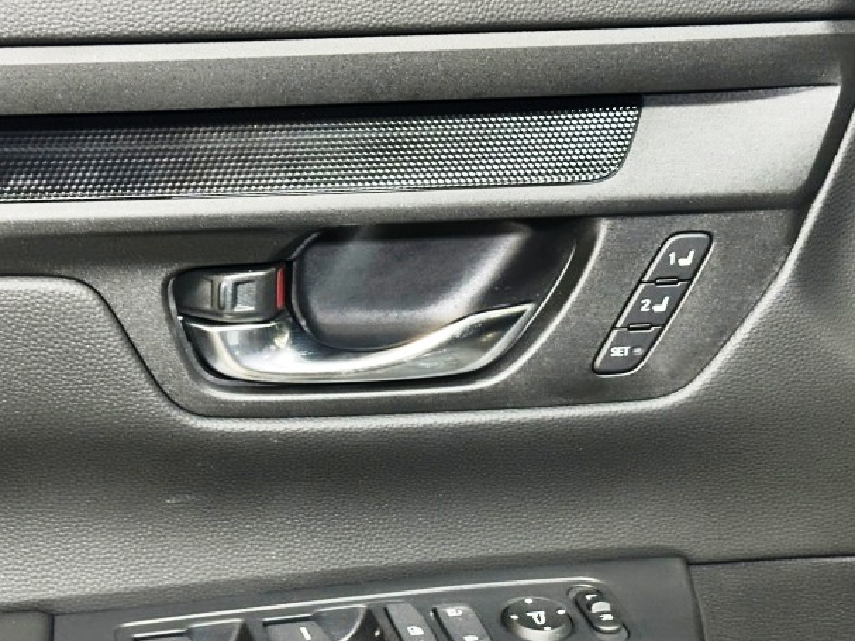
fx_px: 2000
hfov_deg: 24.1
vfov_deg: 18.0
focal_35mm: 81
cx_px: 393
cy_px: 520
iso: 640
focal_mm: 6.86
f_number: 1.78
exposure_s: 1/24
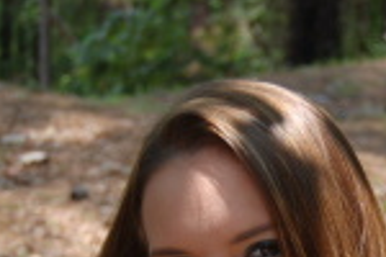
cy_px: 359
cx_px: 350
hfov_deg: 11.9
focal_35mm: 171
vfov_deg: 7.9
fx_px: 1833
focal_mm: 38
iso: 320
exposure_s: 1/500
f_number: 4.8
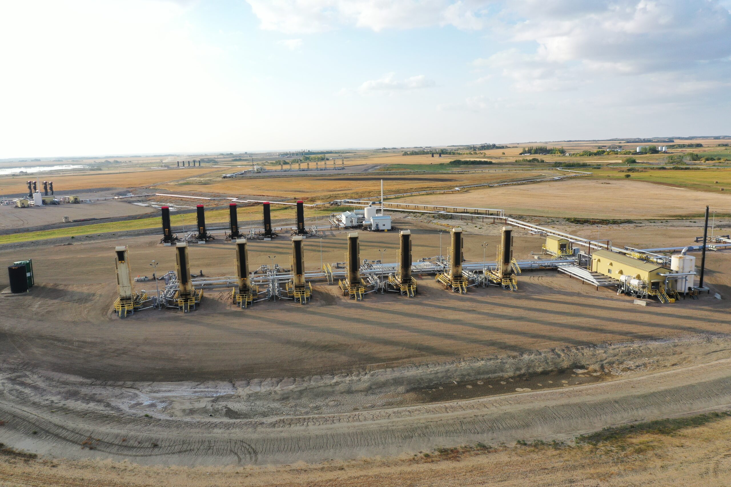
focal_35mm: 28
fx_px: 569
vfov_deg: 46.4
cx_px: 366
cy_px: 244
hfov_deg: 65.5
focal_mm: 10.26
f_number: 5
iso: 100
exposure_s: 1/320
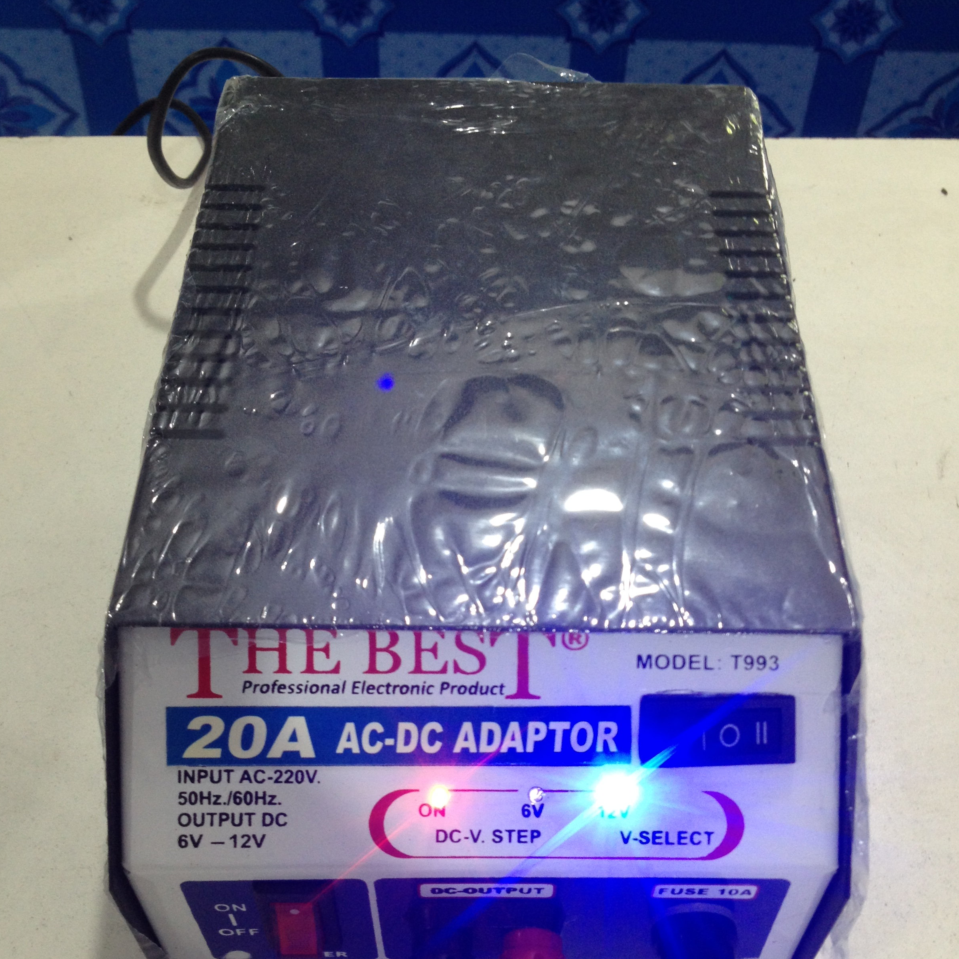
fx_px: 1316
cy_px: 598
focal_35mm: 42
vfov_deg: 39.8
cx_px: 480
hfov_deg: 40.0
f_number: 2.4
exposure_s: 1/20
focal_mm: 4.28
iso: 80
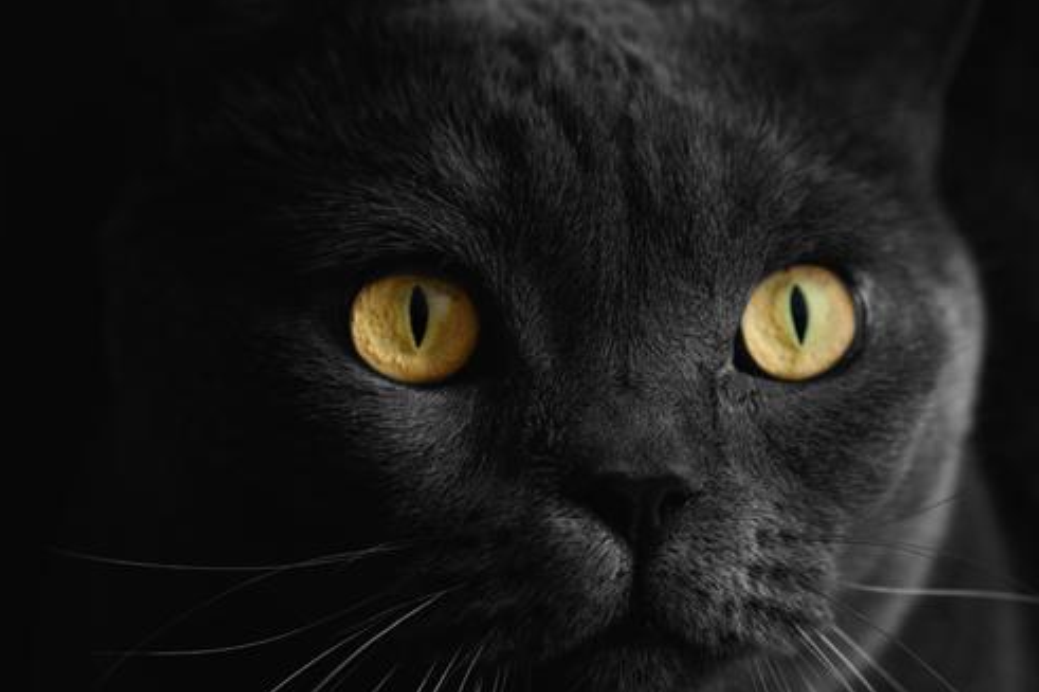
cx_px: 616
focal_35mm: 129
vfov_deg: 10.6
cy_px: 361
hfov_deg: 15.9
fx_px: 3722
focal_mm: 60
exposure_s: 1/125
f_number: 2.4
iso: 1250
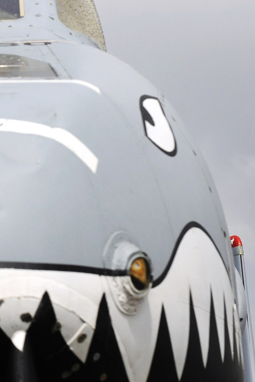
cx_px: -21
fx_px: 967
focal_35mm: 91
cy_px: 145
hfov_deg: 14.7
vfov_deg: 22.3
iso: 500
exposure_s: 1/4000
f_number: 5.6
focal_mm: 38
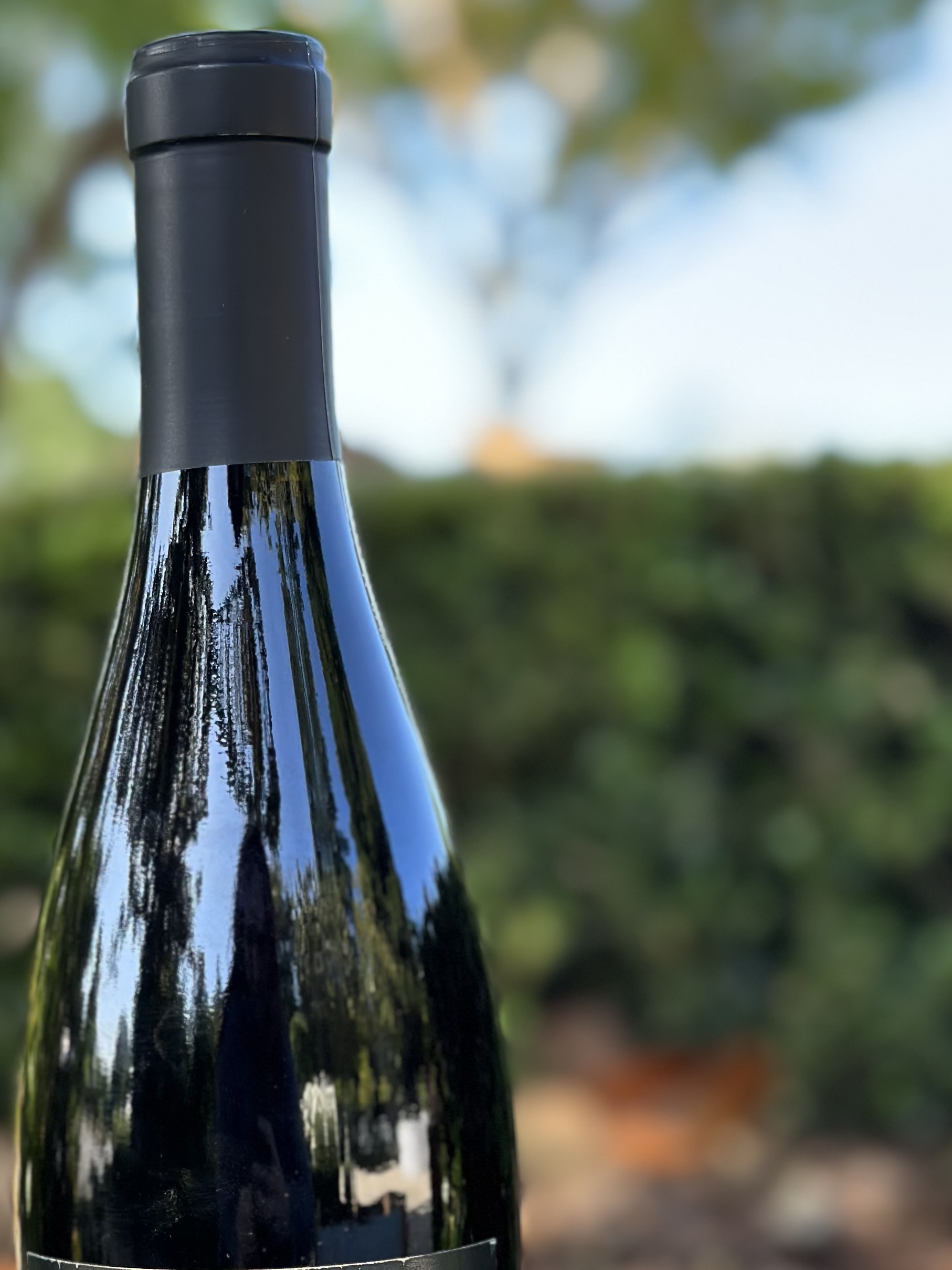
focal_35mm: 80
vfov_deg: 24.0
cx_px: 227
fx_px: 2934
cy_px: 1035
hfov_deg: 18.3
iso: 80
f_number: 1.78
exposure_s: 1/411
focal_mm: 6.86
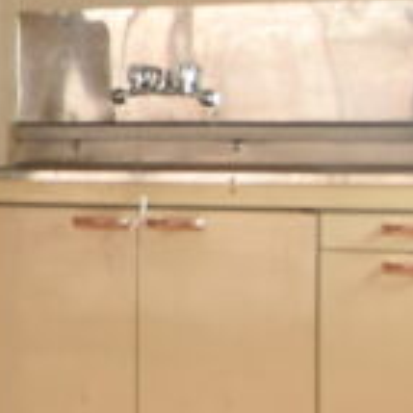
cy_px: 116
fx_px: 1849
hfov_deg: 9.8
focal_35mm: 137
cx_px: -820
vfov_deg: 12.7
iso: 400
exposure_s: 1/8
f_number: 5.6
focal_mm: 10
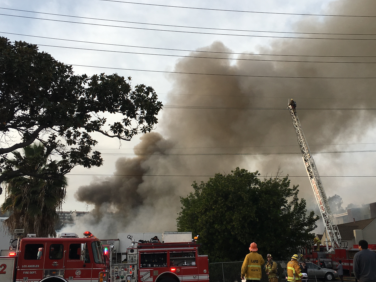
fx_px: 467
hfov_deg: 43.8
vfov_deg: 33.6
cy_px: 125
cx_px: 202
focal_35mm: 43
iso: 25
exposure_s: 1/538
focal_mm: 4.15
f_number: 2.2
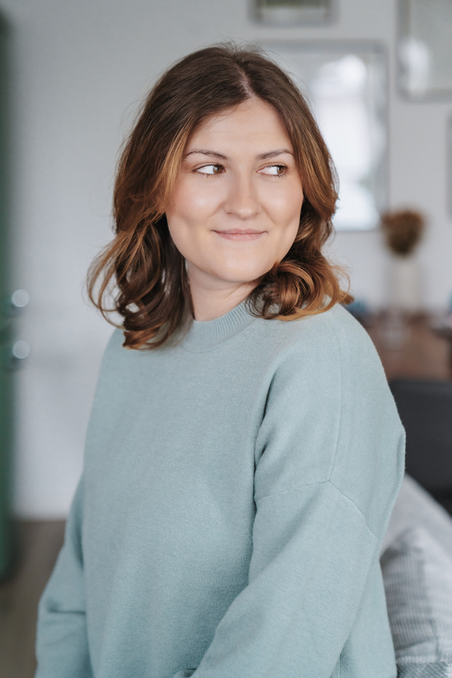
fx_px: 1262
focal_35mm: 67
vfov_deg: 30.1
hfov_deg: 20.3
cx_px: 226
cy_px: 339
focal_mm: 67
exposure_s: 1/250
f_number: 2.8
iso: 1250
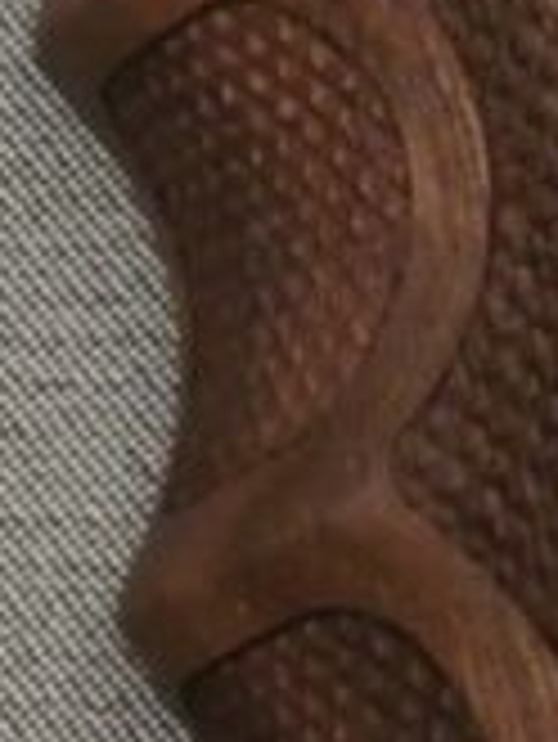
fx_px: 6654
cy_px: -139
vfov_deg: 6.3
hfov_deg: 4.8
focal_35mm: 310
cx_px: 598
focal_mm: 8.85
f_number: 3.9
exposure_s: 1/15
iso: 400
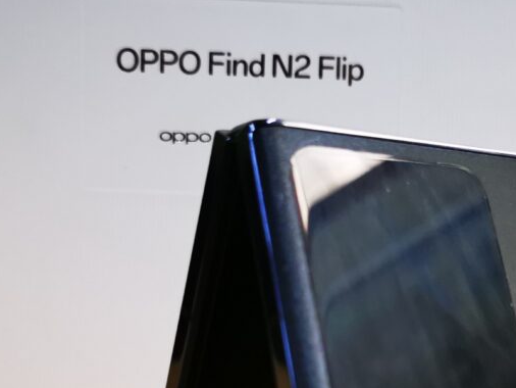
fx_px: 954
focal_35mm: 64
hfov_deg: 30.0
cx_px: 355
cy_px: 336
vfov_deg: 22.5
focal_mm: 5.56
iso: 400
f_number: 1.6
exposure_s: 1/33.3
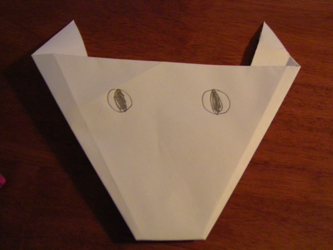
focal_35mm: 36
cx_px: 166
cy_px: 125
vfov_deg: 39.7
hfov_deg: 51.4
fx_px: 346
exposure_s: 1/22.2
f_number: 2.8
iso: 200
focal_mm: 5.6
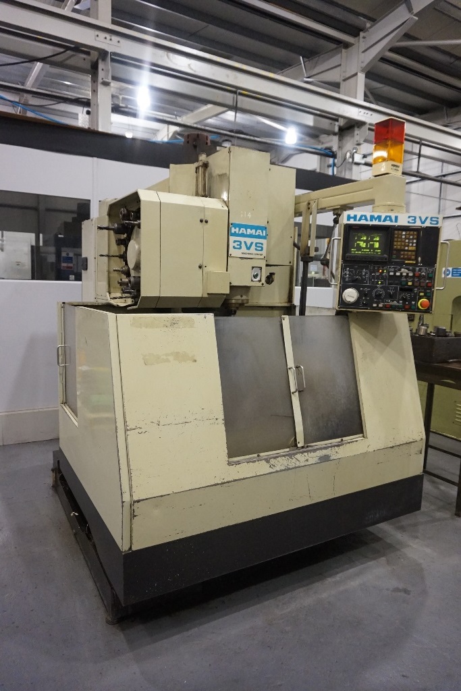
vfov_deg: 73.7
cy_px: 346
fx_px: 461
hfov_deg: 53.1
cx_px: 230
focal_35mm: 24
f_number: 3.5
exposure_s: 1/100
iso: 3200
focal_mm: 16
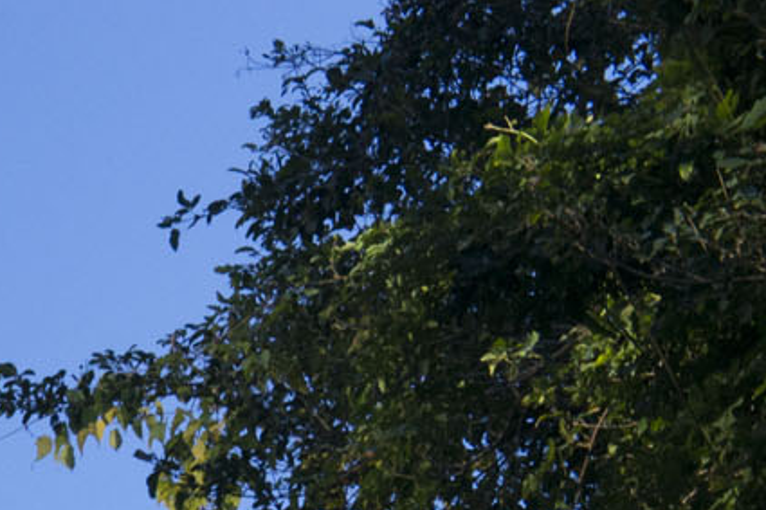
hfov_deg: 6.2
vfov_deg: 4.3
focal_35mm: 306
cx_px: -1480
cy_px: 1501
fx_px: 6508
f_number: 8
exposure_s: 1/160
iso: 800
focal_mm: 52
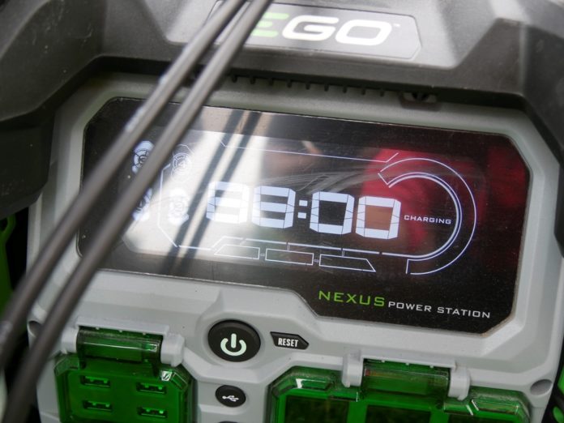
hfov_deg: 39.7
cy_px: 212
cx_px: 282
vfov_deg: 30.3
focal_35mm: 48
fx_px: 782
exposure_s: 1/60
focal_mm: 24
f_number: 4.1
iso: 320
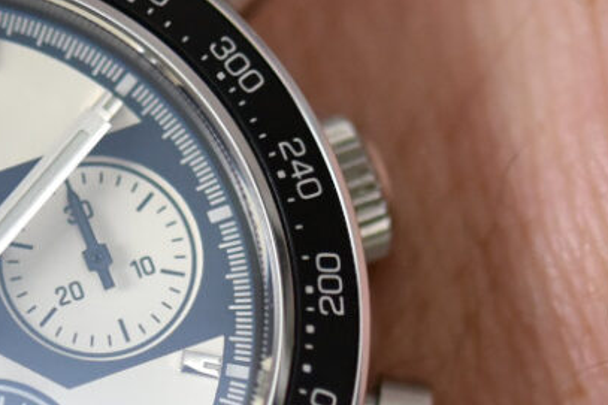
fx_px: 5098
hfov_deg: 6.8
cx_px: -78
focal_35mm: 302
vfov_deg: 4.5
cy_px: 337
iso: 2000
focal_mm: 60
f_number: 3.2
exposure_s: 1/500
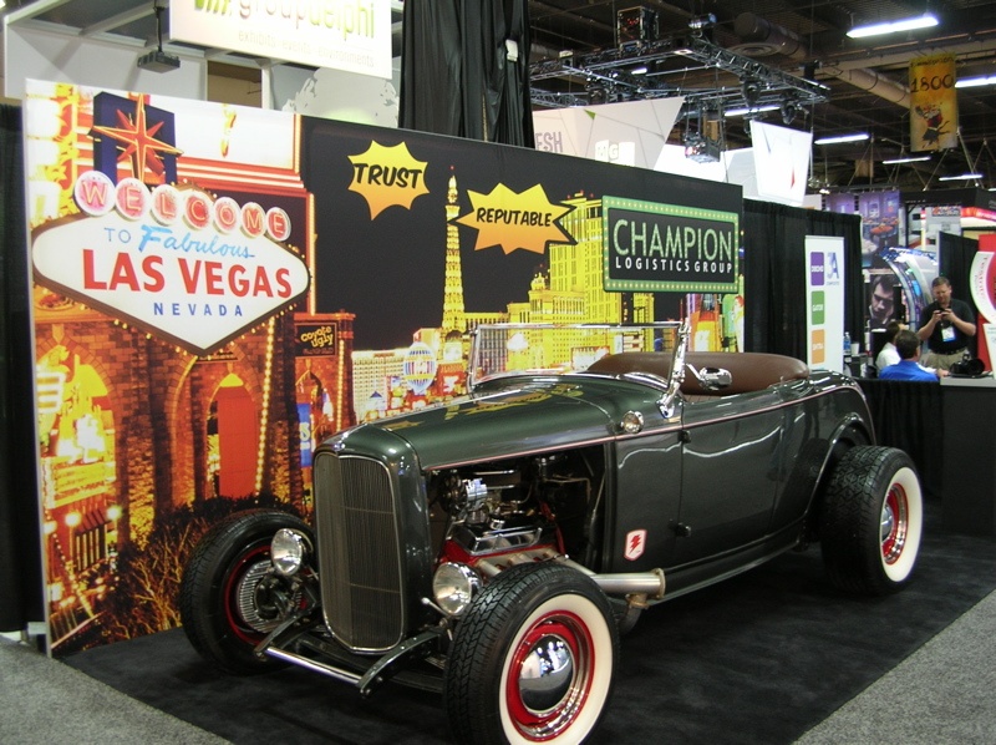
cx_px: 498
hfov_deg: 51.4
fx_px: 1035
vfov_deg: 39.6
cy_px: 372
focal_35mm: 36
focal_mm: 6
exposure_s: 1/5.3
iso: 50
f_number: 2.7
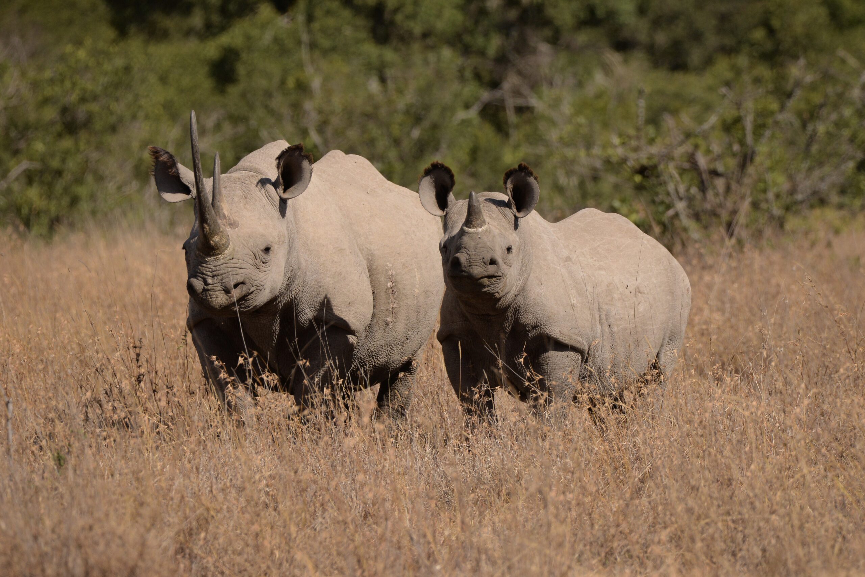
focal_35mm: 500
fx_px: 12018
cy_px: 288
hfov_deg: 4.1
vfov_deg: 2.8
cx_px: 432
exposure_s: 1/3200
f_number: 10
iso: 1250
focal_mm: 500
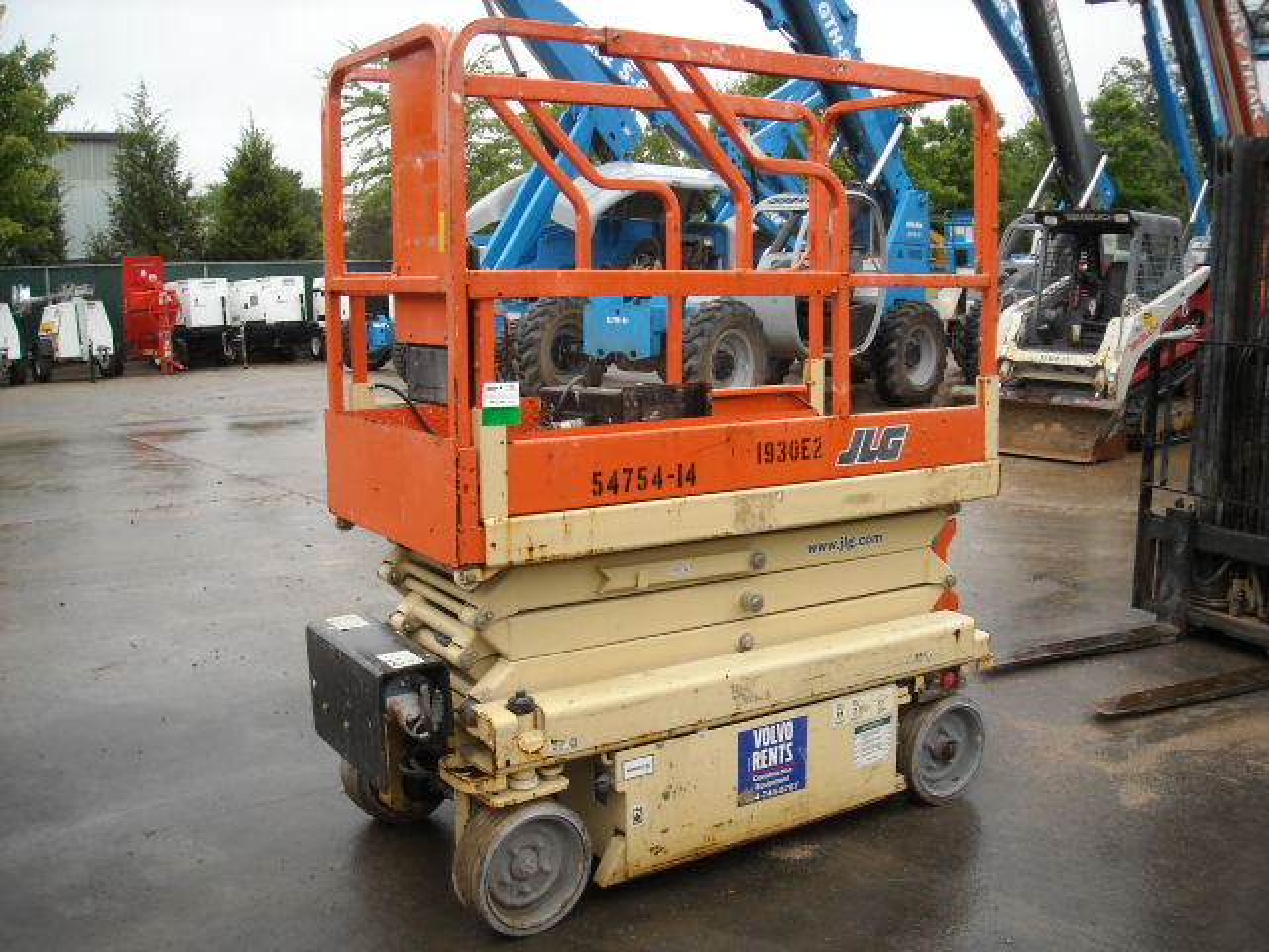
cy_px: 476
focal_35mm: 35
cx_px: 634
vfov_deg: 40.7
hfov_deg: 52.6
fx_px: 1283
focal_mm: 5.7
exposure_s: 1/184
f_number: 2.8
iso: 64
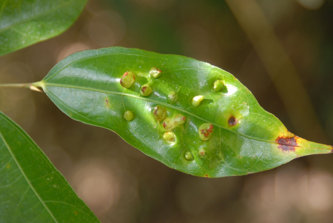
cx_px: 166
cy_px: 112
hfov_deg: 16.1
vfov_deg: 10.8
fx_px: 1181
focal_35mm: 128
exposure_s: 1/60
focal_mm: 85
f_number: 4.5
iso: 200
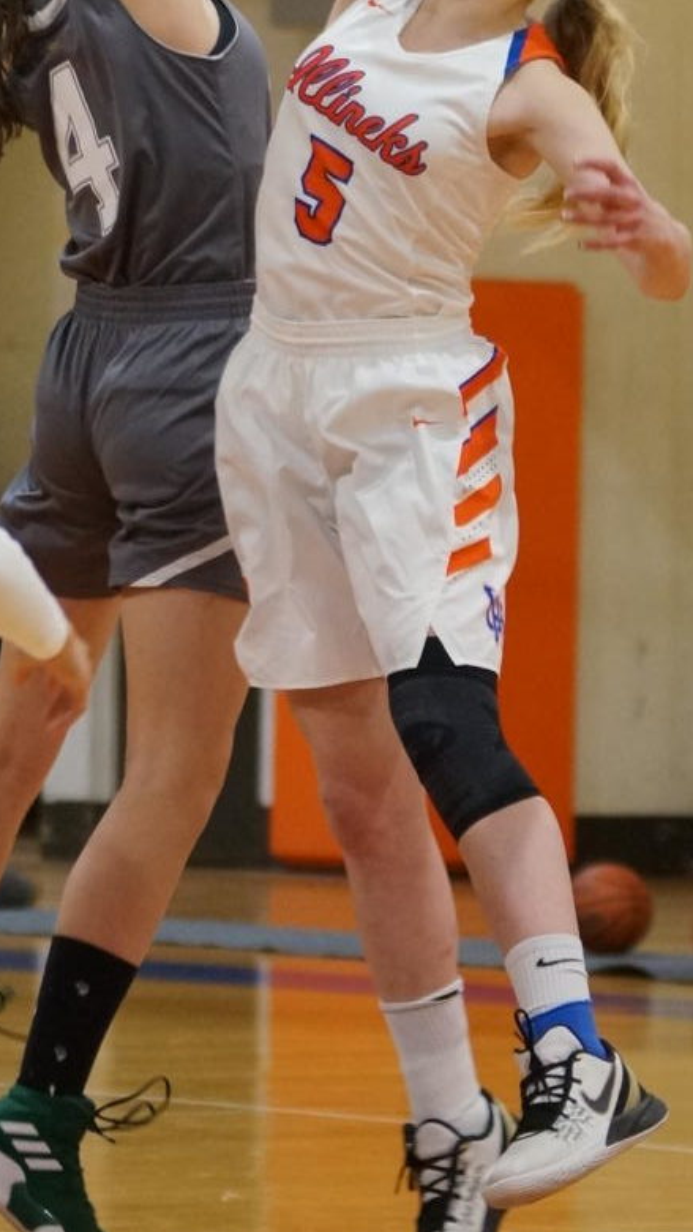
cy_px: 223
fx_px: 10351
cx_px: 270
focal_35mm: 317
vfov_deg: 6.8
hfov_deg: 3.8
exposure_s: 1/200
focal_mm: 105
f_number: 4.5
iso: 2000
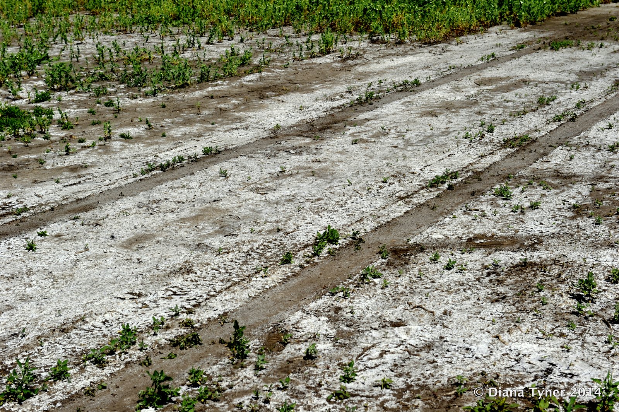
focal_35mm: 70
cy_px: 206
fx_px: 1203
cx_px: 310
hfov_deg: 28.9
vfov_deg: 19.4
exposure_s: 1/500
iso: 200
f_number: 11
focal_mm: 70
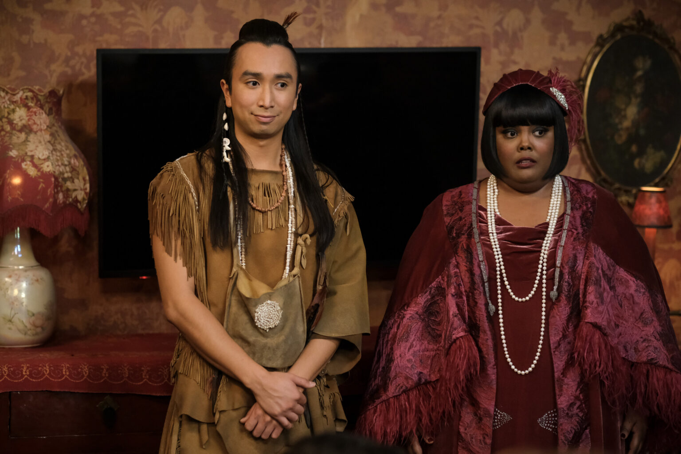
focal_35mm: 84
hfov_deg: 24.2
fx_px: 1589
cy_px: 227
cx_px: 340
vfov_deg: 16.3
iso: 3200
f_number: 2
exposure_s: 1/125
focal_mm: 56
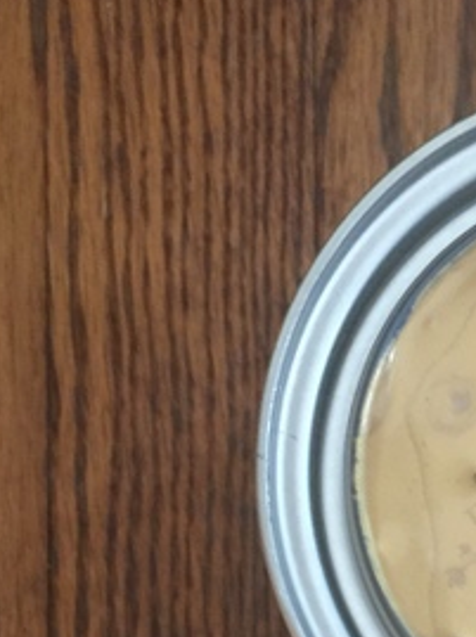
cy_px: 682
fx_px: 1489
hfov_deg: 17.3
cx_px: 584
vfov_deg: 22.9
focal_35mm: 81
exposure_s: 1/8
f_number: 2.2
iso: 100
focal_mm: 4.15
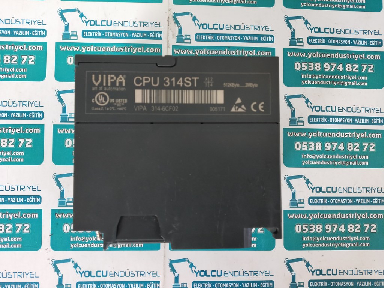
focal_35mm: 23
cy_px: 144
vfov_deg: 58.9
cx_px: 192
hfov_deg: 73.9
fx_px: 255
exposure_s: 1/50
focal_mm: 3.99
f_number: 1.7
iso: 94
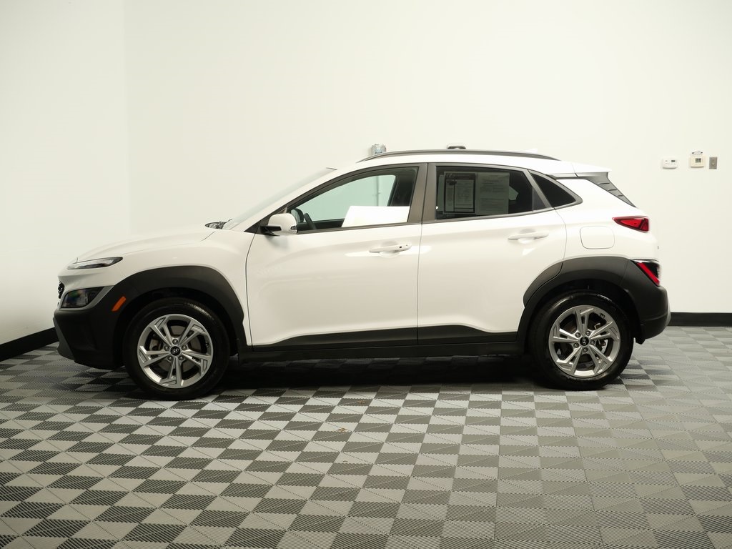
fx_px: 930
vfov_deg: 32.9
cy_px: 274
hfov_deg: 42.9
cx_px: 366
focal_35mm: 44
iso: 250
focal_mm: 22
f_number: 6.3
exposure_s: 1/200
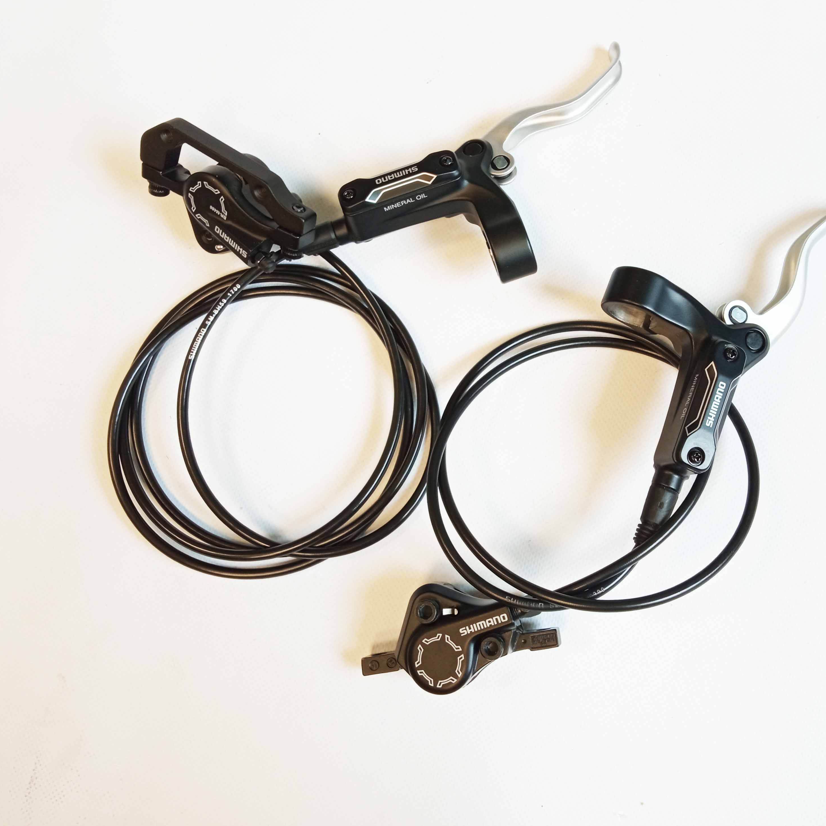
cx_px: 487
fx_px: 918
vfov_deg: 48.4
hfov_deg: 48.2
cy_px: 386
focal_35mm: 34
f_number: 2.2
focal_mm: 3.79
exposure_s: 1/50
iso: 146
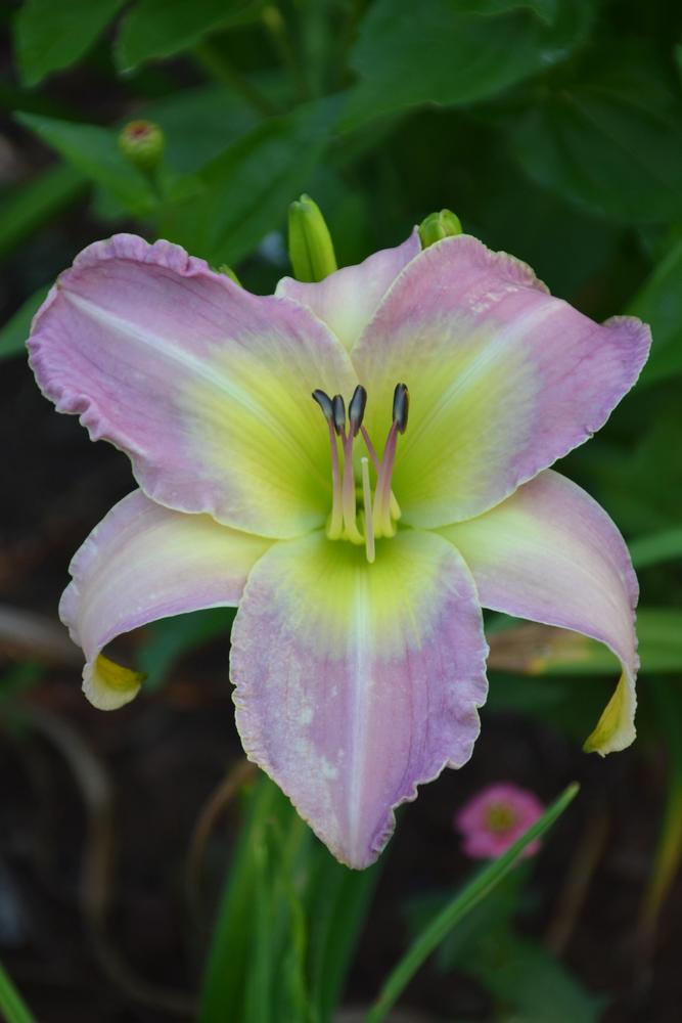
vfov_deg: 13.0
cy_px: 512
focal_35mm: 158
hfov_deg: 8.7
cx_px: 341
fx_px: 4474
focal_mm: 105
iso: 200
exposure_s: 1/125
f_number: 5.6
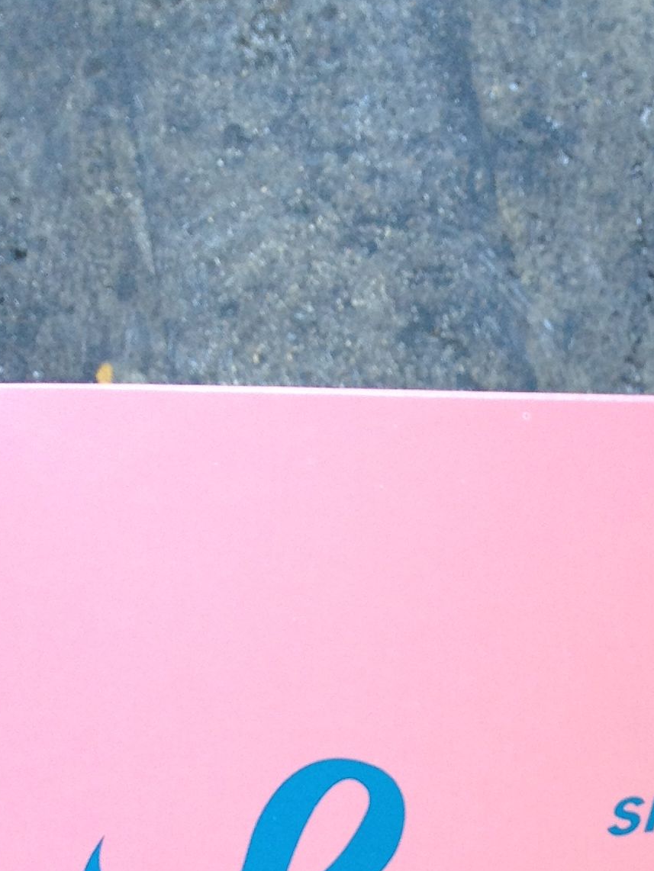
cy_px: 1193
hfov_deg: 14.4
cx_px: 739
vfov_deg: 18.1
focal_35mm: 100
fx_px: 2518
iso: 50
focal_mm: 4.28
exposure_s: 1/40
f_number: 2.4
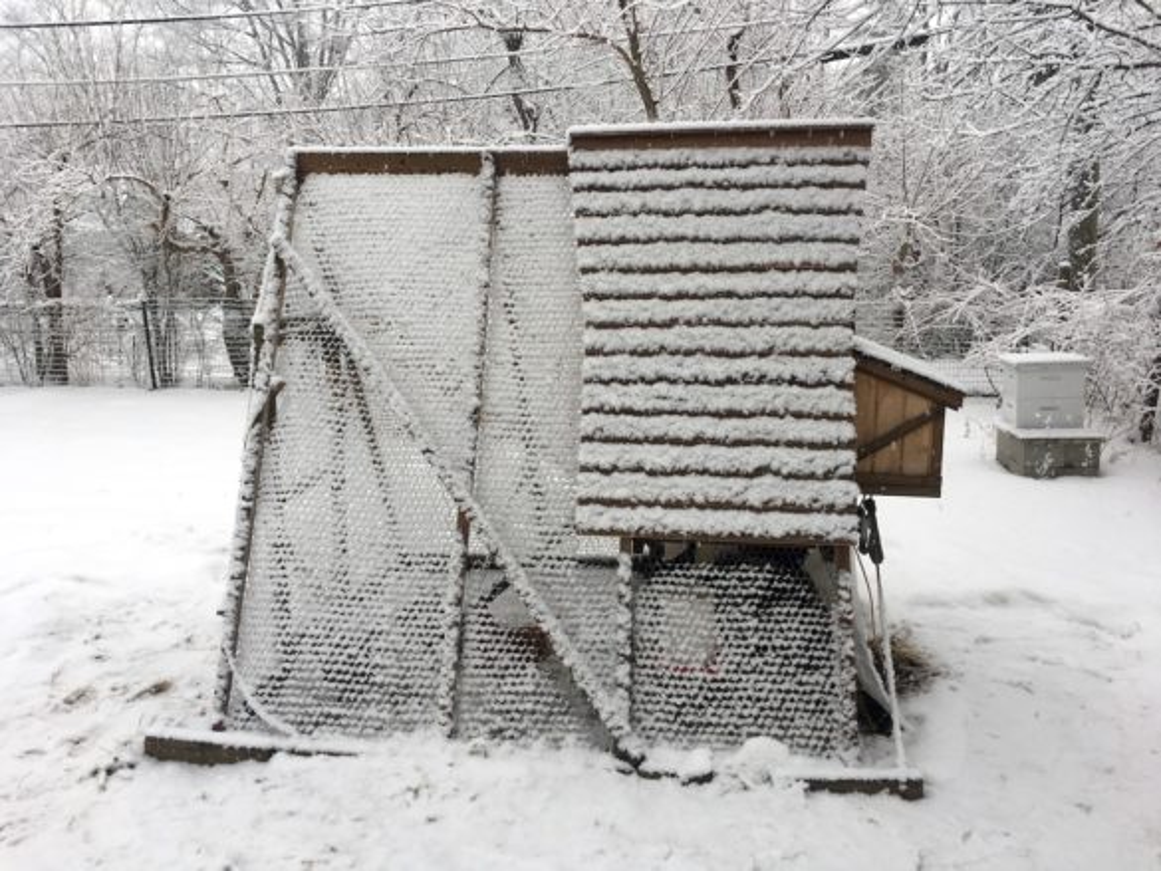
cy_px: 436
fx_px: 973
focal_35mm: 29
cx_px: 580
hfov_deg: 61.6
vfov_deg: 48.2
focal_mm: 4.15
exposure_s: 1/152
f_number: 2.2
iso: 25
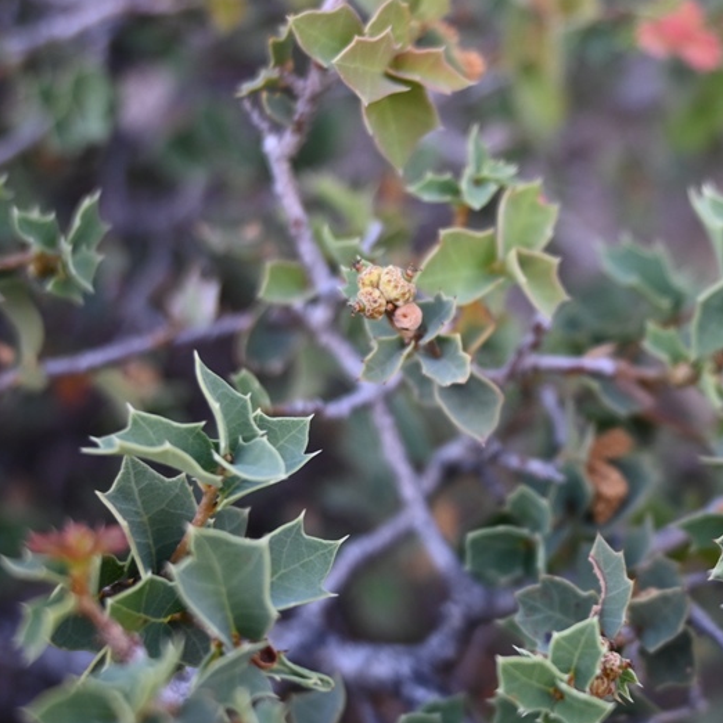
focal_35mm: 61
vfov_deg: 28.0
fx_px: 1447
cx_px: 690
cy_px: 415
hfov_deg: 26.8
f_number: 4.2
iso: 400
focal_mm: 24.5
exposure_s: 1/125
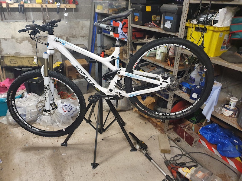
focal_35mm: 26
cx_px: 121
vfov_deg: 53.1
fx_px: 182
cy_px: 90
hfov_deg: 67.3
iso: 400
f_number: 1.5
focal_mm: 4.32
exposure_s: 1/50
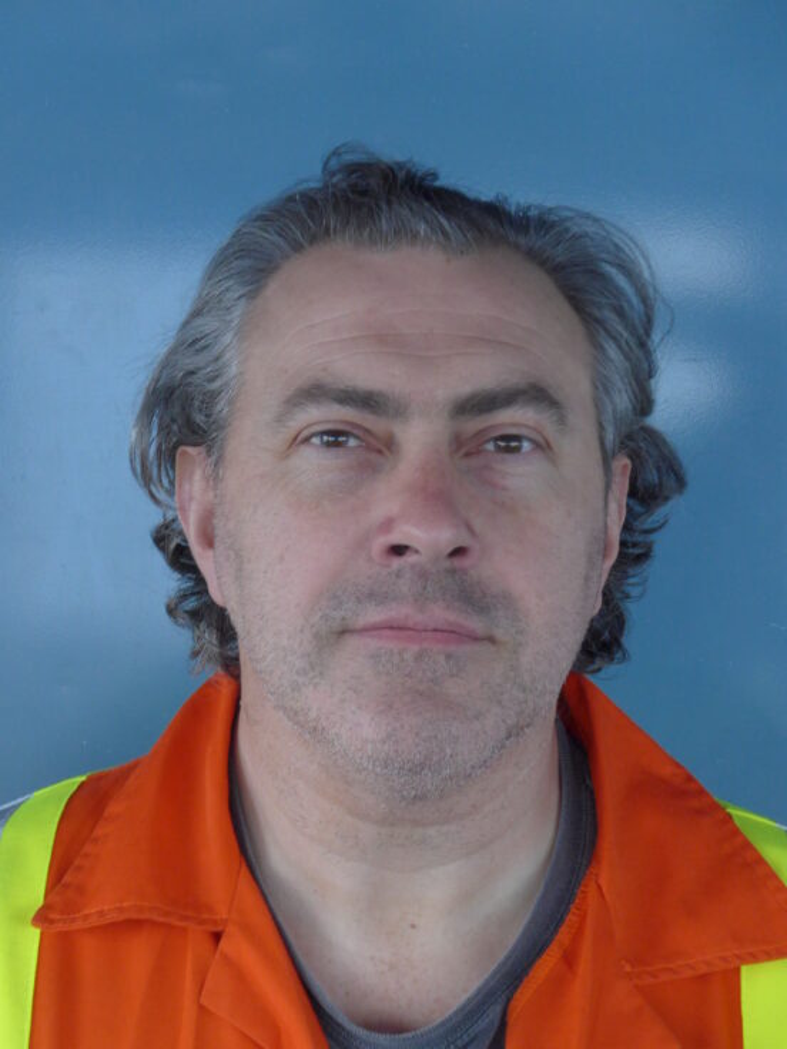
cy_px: 524
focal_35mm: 110
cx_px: 394
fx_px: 3334
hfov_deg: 13.5
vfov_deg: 17.9
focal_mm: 21.6
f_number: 4.9
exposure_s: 1/50
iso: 400
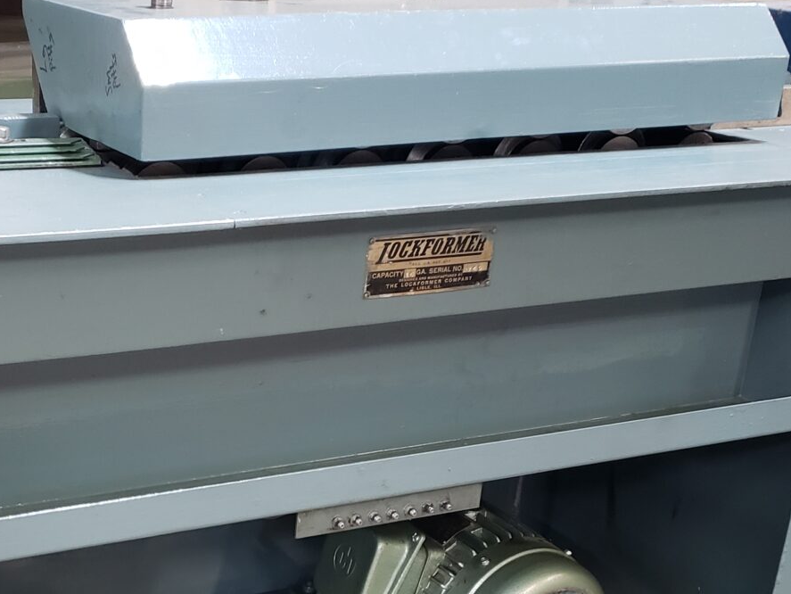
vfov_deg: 23.8
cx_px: 177
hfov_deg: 31.5
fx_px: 1372
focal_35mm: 60
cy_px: 523
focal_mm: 4.3
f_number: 2.4
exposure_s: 1/22
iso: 250
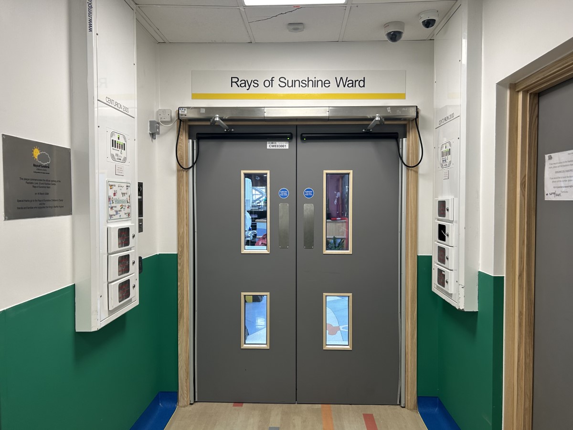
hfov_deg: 67.3
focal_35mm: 26
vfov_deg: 53.1
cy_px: 215
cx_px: 286
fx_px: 430
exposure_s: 1/100
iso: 100
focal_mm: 5.7
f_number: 1.5
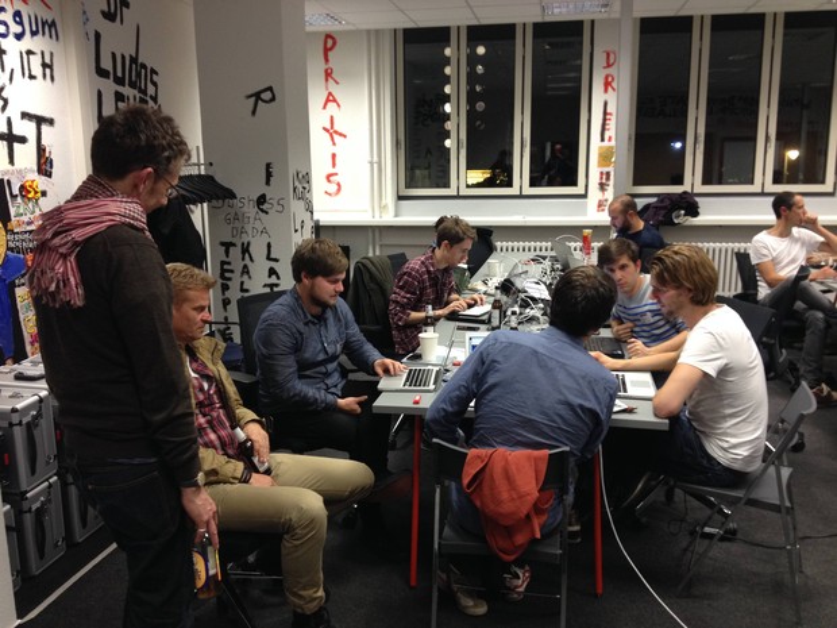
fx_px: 846
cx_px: 418
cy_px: 314
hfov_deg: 52.6
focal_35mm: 35
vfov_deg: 40.7
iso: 100
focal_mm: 4.28
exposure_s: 1/20
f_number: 2.4
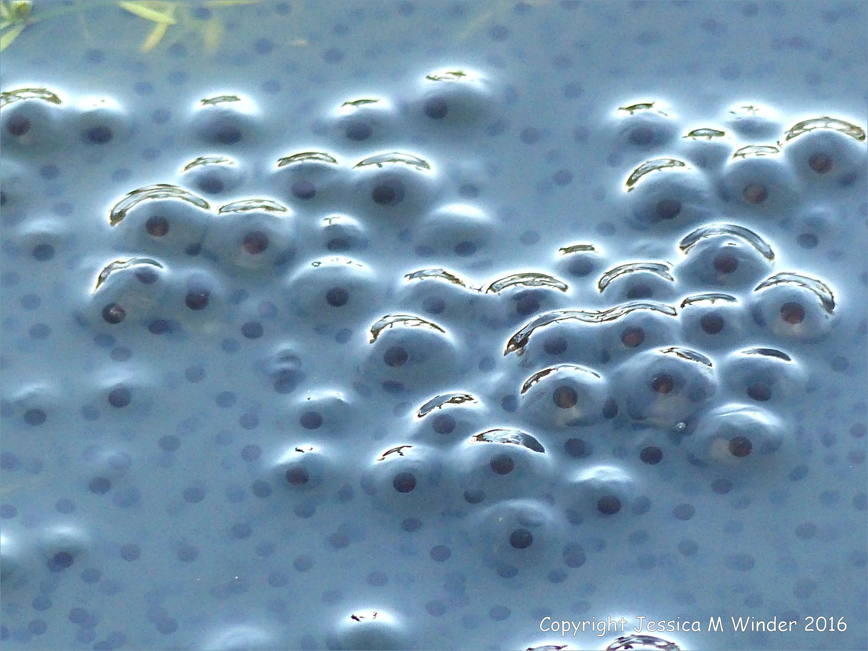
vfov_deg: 1.2
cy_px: 326
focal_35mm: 1200
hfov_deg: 1.7
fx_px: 30094
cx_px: 434
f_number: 2.8
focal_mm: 108
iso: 320
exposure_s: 1/125
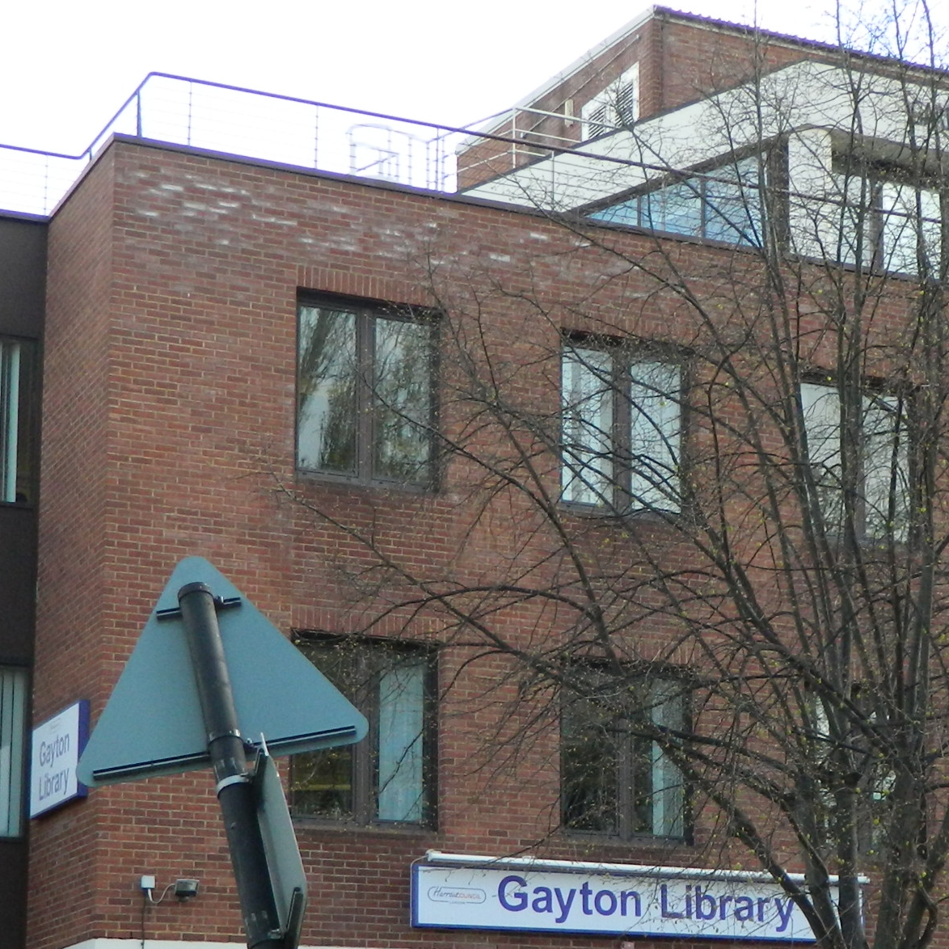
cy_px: 756
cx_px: 690
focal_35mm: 86
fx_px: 2667
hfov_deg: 20.0
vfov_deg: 20.0
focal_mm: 6.2
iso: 160
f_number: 3.3
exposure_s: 1/320
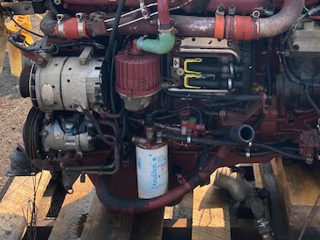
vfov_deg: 28.9
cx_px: 192
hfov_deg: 38.8
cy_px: 43
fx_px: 453
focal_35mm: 49
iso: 20
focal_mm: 3.99
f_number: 1.8
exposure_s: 1/271
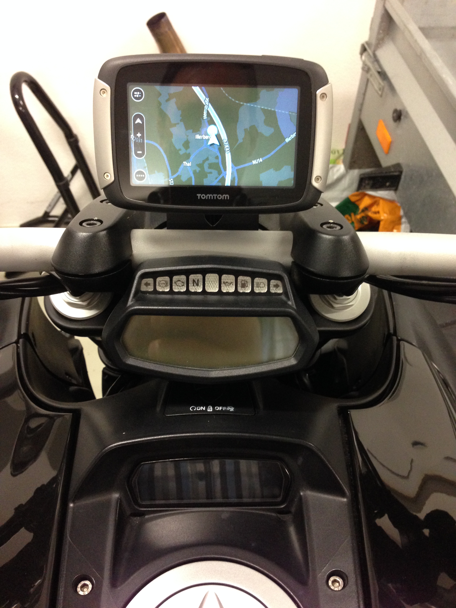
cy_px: 304
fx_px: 580
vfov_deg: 55.4
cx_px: 228
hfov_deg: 42.9
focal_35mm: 33
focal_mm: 4.12
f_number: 2.4
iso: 250
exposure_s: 1/20
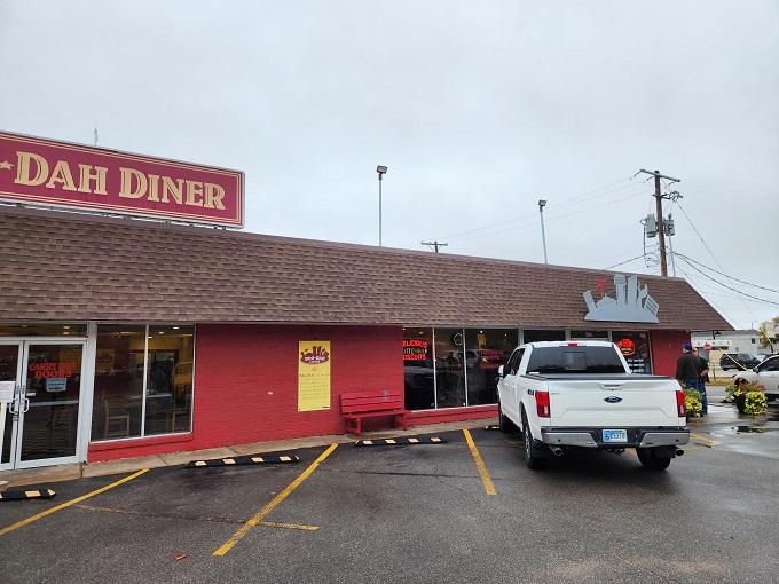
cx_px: 390
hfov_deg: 73.9
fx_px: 518
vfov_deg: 58.9
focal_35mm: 23
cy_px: 292
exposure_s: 1/180
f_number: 1.8
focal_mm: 5.4
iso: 20
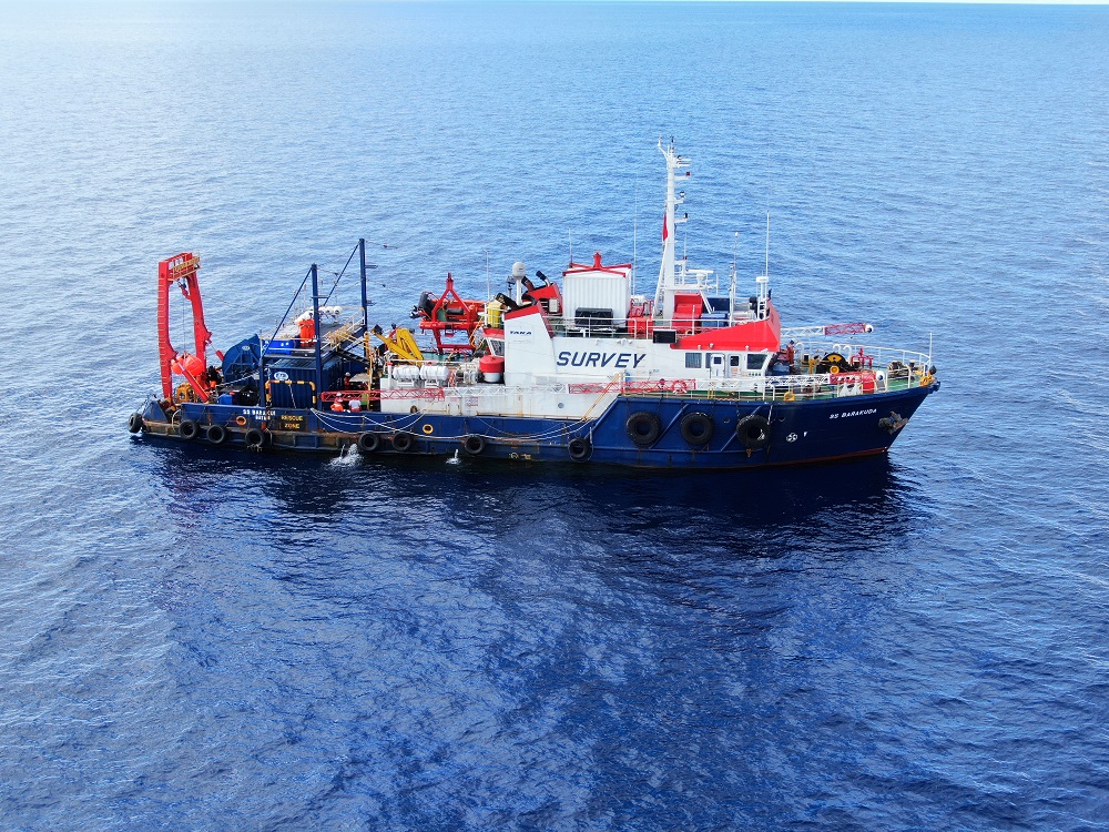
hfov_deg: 42.9
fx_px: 1410
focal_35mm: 44
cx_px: 554
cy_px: 416
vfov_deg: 32.9
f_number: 3.6
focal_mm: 7.71
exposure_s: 1/320
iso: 100
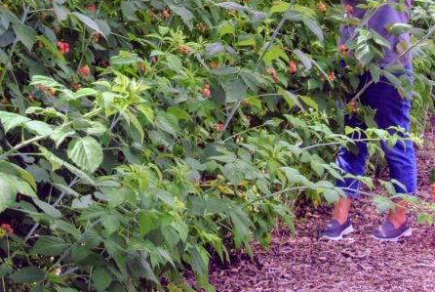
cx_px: 163
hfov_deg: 18.9
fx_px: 1307
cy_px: -3
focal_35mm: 108
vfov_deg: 12.6
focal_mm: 17.5
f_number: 4.5
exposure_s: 1/125
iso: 100
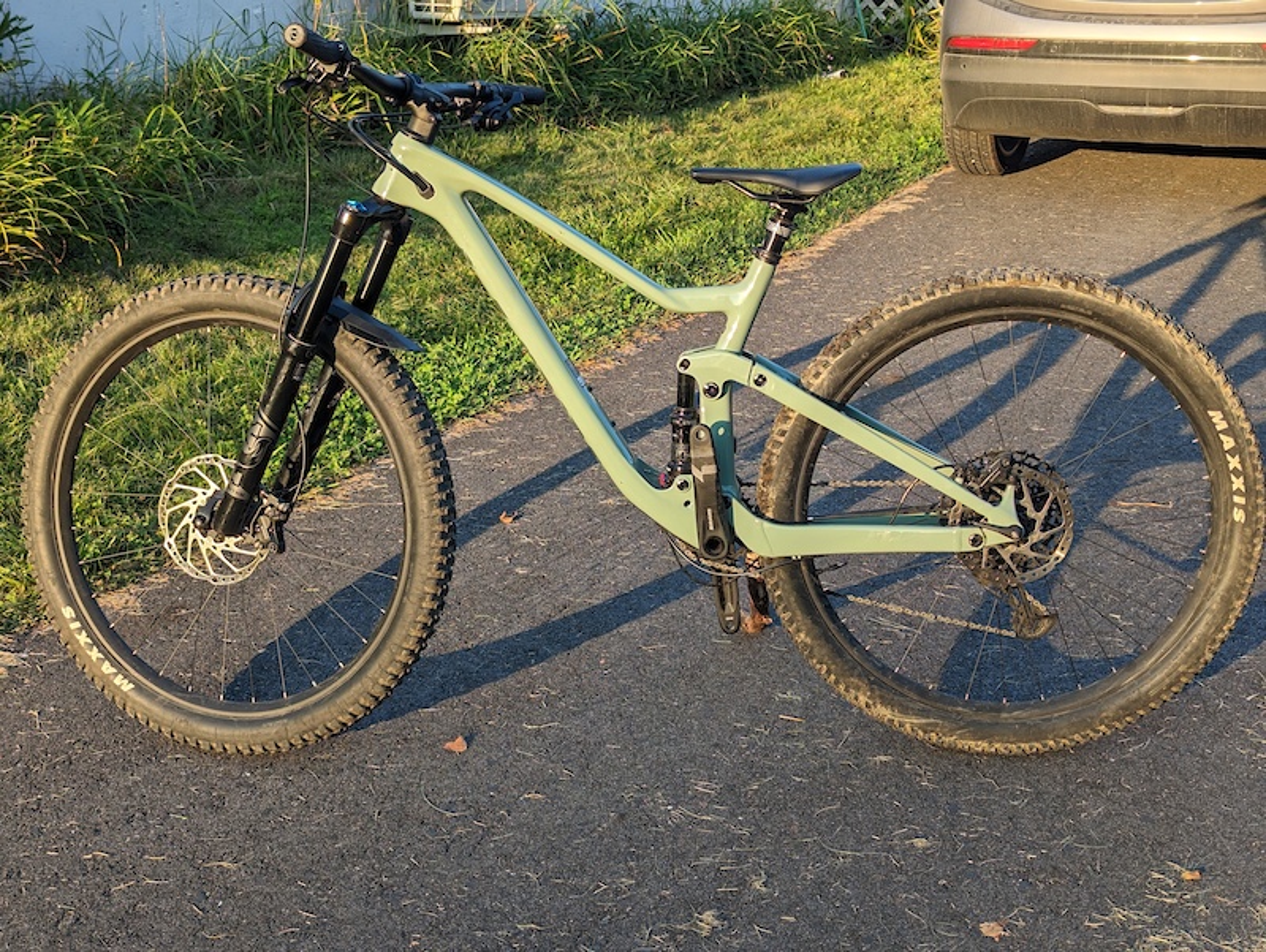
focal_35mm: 48
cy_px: 476
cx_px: 633
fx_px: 1758
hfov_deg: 39.6
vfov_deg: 30.3
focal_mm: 6.81
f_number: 1.85
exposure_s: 1/402
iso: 43
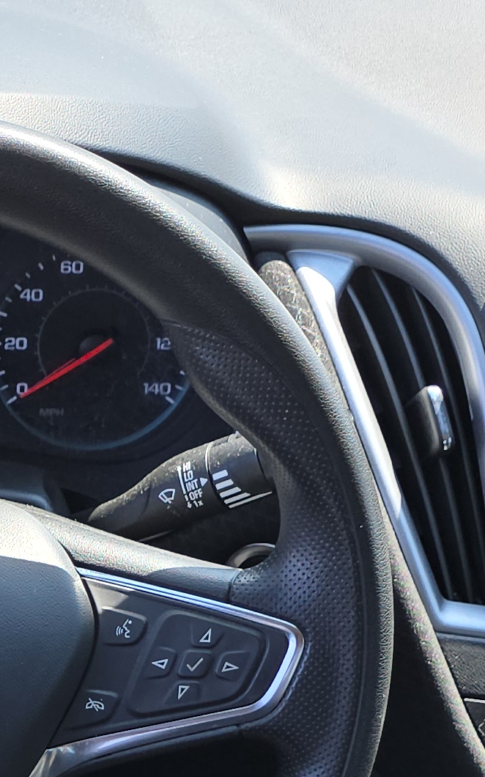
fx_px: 1947
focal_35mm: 92
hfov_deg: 13.8
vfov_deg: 21.0
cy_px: 935
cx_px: -93
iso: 12
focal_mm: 6.3
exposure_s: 1/200
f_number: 1.7
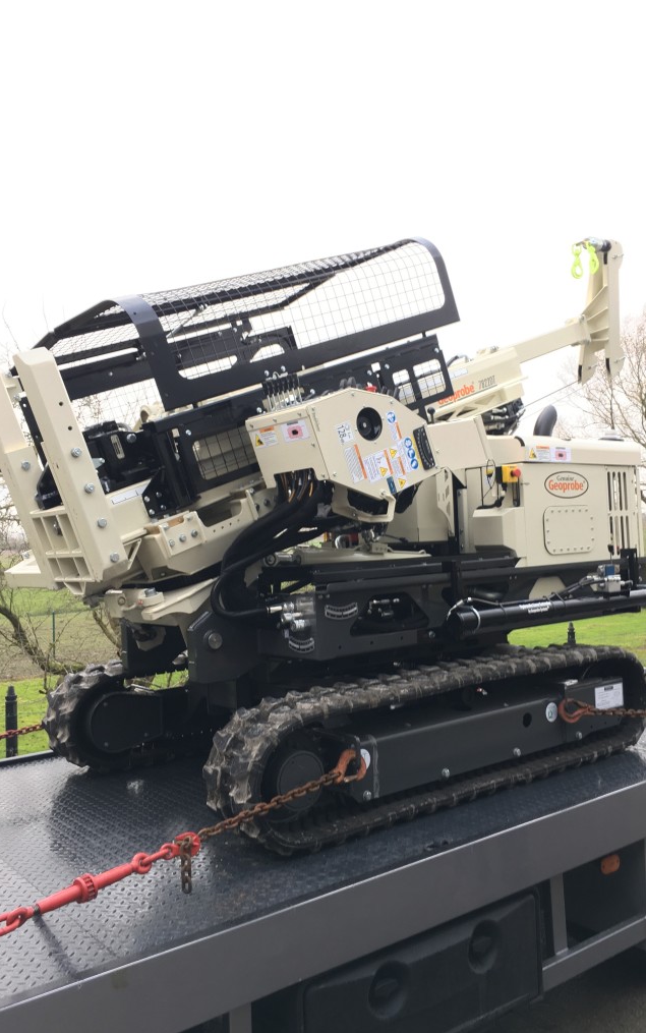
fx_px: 873
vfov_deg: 61.2
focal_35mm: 31
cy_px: 513
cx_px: 354
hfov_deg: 40.6
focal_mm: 4.15
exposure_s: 1/33
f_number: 2.2
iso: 25
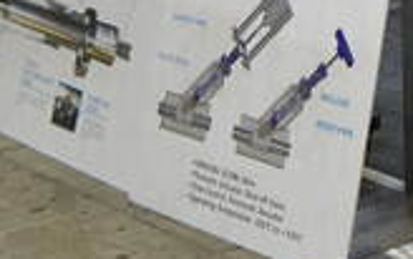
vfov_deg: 7.7
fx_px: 1713
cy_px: -473
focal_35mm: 152
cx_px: 881
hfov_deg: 11.9
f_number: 4
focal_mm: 17
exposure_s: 1/160
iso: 800
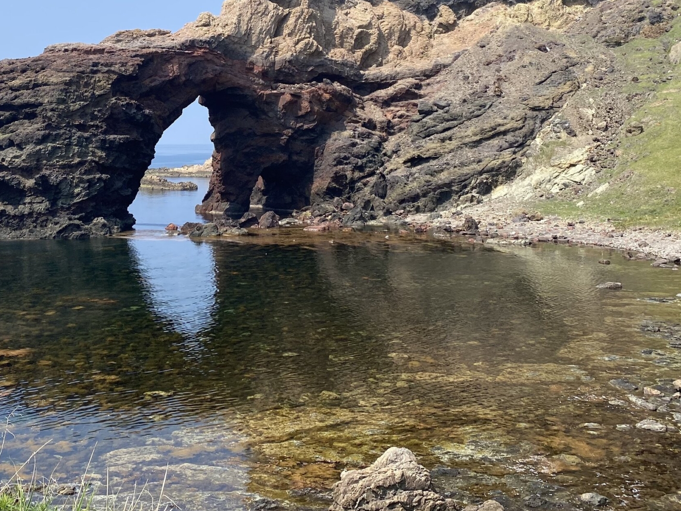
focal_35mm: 47
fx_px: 925
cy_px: 68
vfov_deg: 29.8
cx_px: 205
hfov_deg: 39.7
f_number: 1.8
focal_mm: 4.25
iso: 32
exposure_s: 1/2625
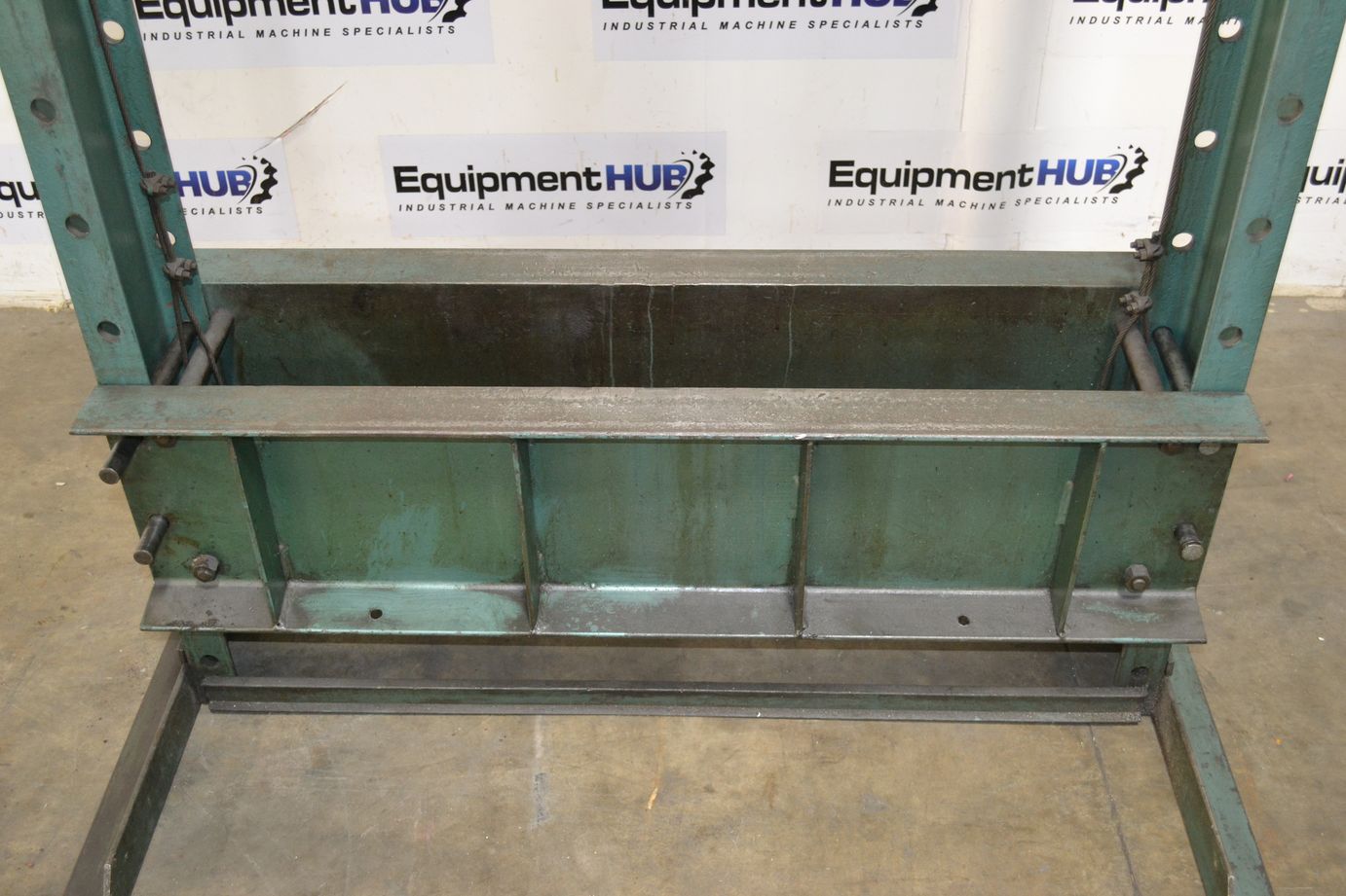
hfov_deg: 53.1
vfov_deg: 36.9
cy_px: 448
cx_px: 673
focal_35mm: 36
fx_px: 1346
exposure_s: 1/60
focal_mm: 24
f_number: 4
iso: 1400
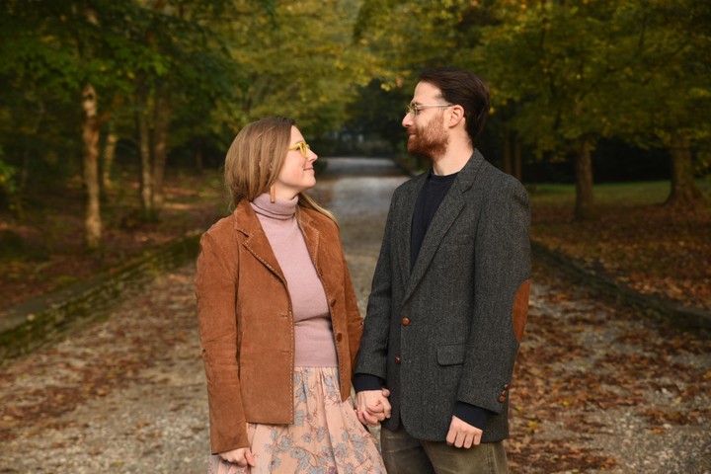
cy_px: 237
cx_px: 356
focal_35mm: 70
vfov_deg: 19.5
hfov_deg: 28.8
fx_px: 1382
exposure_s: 1/200
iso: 500
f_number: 5.6
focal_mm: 70
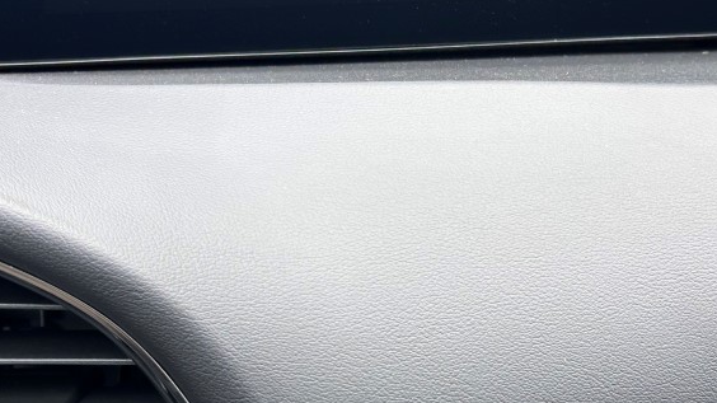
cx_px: 459
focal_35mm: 95
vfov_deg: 12.7
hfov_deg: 22.4
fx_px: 1806
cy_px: 93
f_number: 1.78
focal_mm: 6.86
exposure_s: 1/349
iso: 64
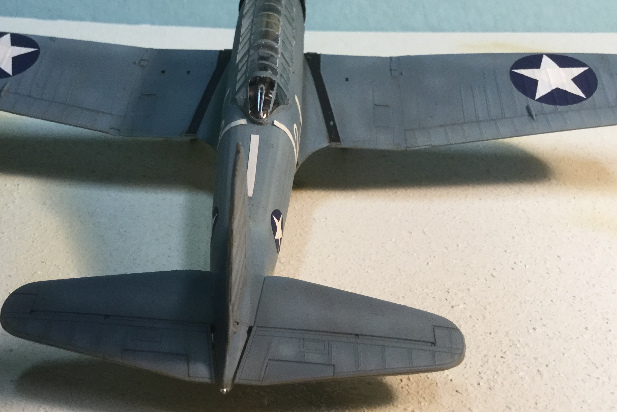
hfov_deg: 45.3
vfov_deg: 31.2
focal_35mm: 43
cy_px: 189
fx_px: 737
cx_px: 265
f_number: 2.4
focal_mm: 3.3
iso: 40
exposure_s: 1/30
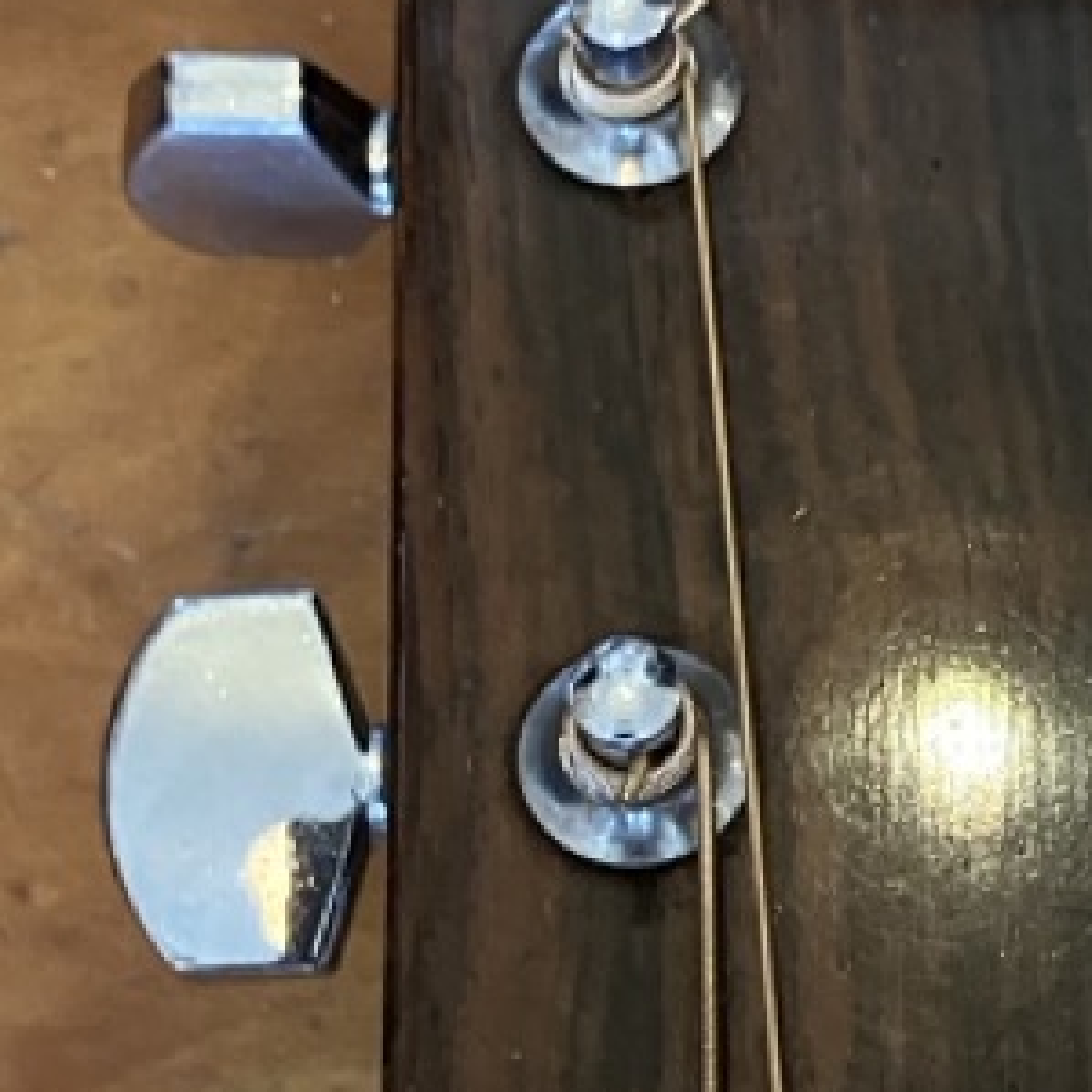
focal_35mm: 106
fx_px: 3783
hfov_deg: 15.9
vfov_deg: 16.4
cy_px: 650
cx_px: 1227
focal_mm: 3.99
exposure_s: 1/25
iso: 400
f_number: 1.8
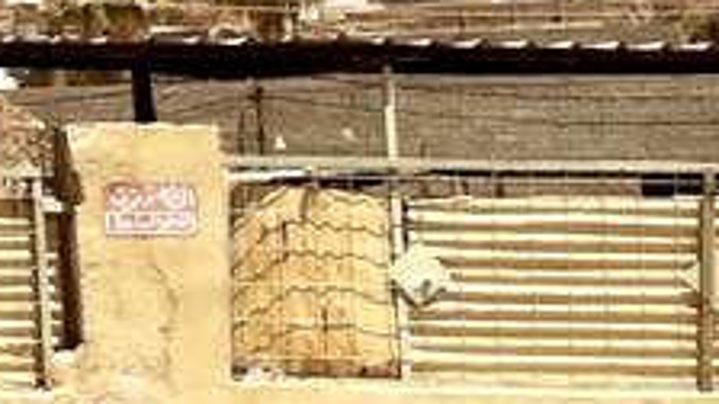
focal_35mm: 204
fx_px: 3889
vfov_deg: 5.8
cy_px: -349
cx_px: -1050
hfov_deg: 9.4
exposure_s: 1/2155
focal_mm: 3.85
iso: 80
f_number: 2.8
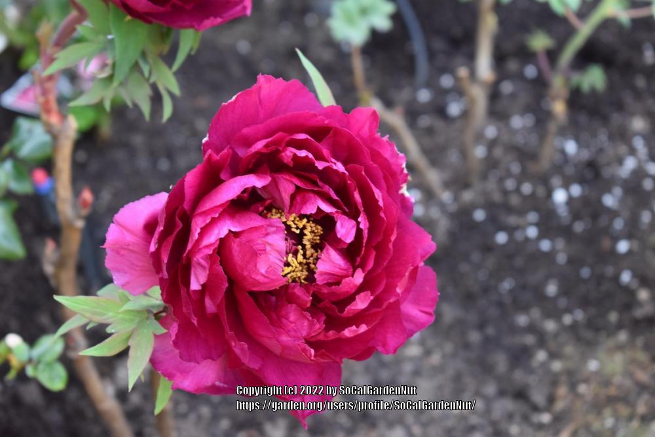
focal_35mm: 82
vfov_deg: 16.6
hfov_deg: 24.6
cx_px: 328
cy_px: 218
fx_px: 1501
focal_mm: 55
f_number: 5.6
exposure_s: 1/125
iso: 800
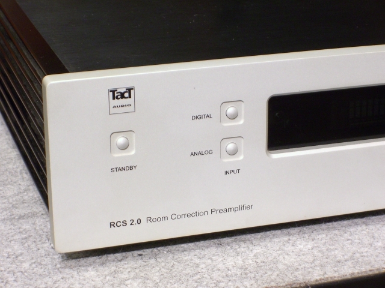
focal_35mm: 114
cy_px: 144
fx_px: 1268
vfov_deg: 13.0
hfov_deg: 17.3
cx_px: 192
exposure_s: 1/10
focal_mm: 23.7
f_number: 5.1
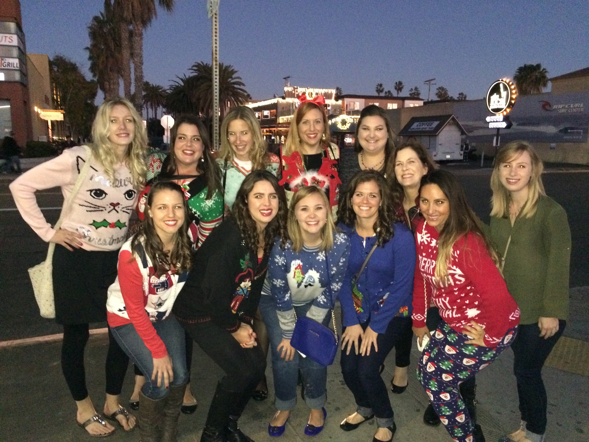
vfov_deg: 48.2
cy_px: 221
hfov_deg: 61.7
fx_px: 493
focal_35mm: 29
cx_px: 294
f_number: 2.2
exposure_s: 1/16
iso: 1000
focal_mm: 4.15
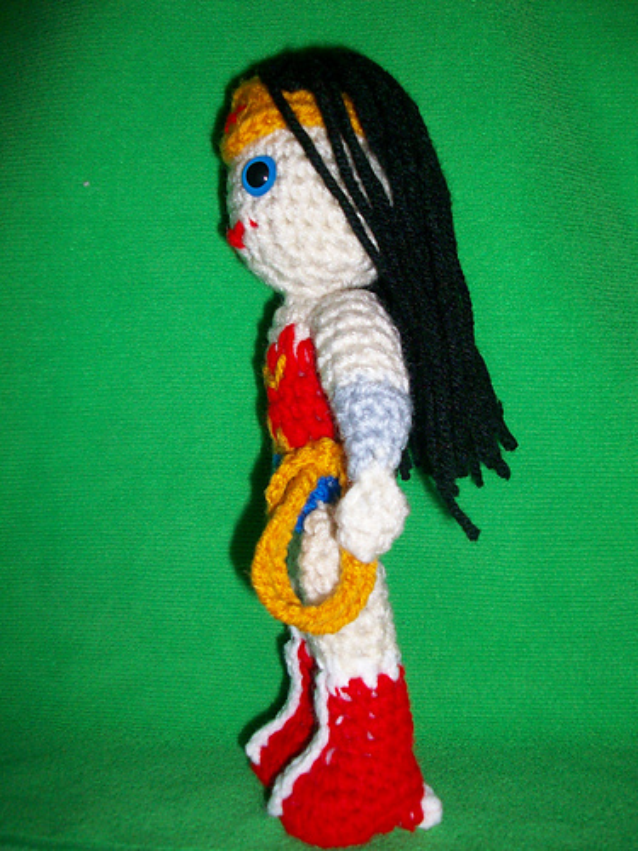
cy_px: 426
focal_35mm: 34
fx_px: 836
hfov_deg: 41.8
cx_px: 319
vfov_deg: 54.0
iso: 160
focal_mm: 5.7
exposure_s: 1/60
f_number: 2.8
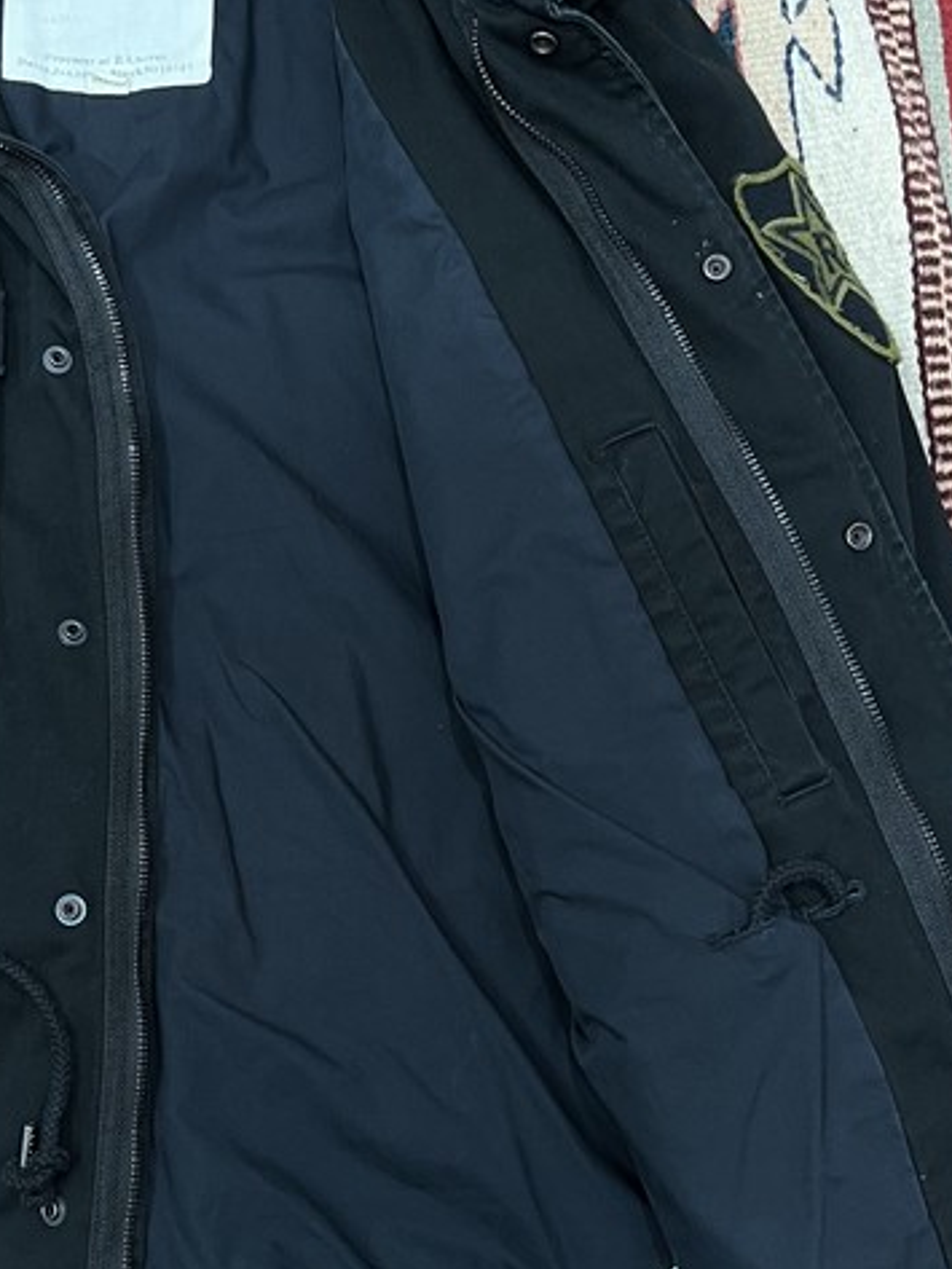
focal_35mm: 55
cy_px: 689
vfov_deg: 34.9
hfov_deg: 26.0
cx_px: 153
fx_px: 2016
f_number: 1.5
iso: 200
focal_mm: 5.7
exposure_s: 1/60
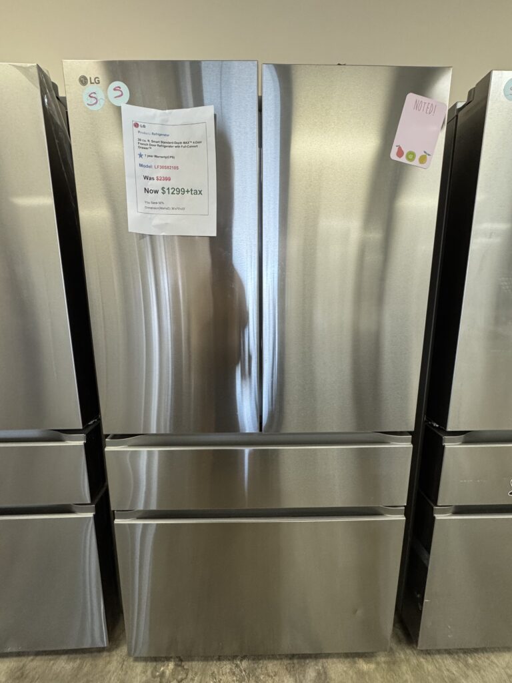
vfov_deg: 102.1
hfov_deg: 85.7
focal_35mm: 14
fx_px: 276
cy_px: 342
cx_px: 256
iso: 250
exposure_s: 1/120
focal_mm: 2.22
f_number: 2.2
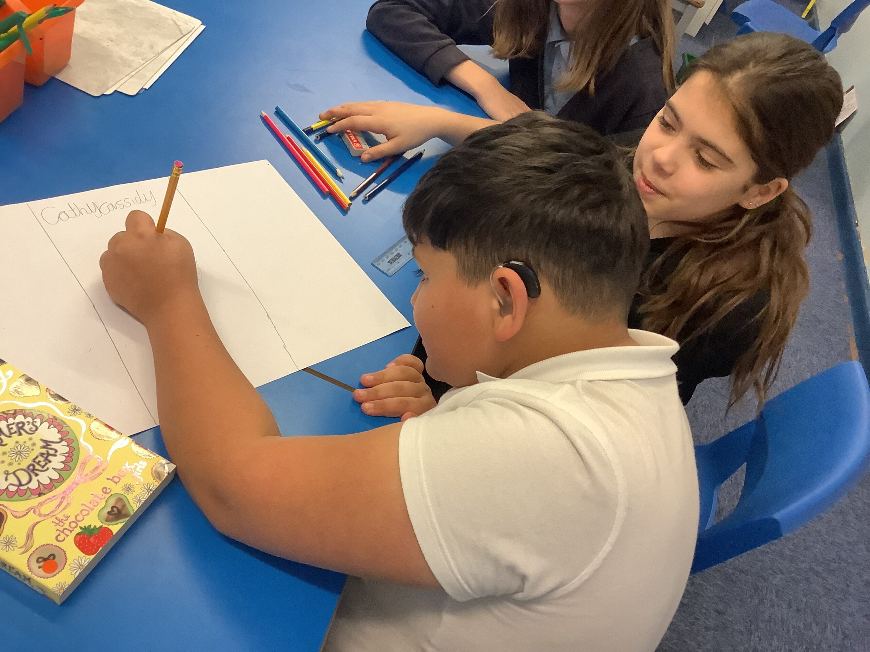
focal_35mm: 31
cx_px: 435
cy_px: 326
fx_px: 779
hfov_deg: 58.4
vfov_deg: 45.4
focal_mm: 3.3
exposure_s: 1/50
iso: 250
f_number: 2.4
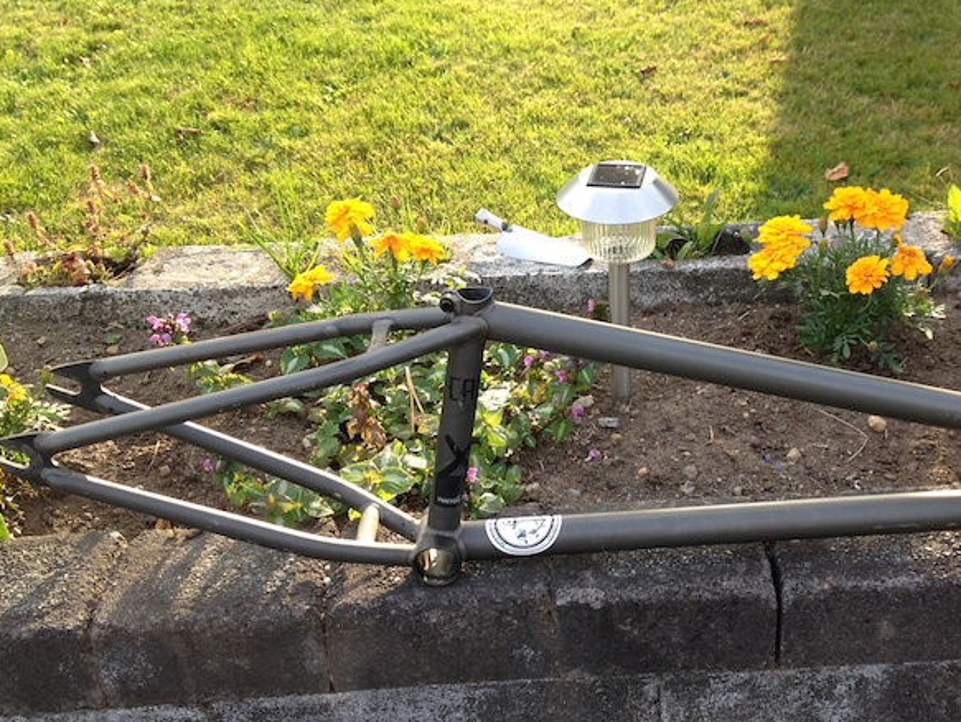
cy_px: 407
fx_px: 1333
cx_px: 598
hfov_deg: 39.4
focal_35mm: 48
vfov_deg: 30.3
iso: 64
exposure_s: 1/120
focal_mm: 4.28
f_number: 2.4
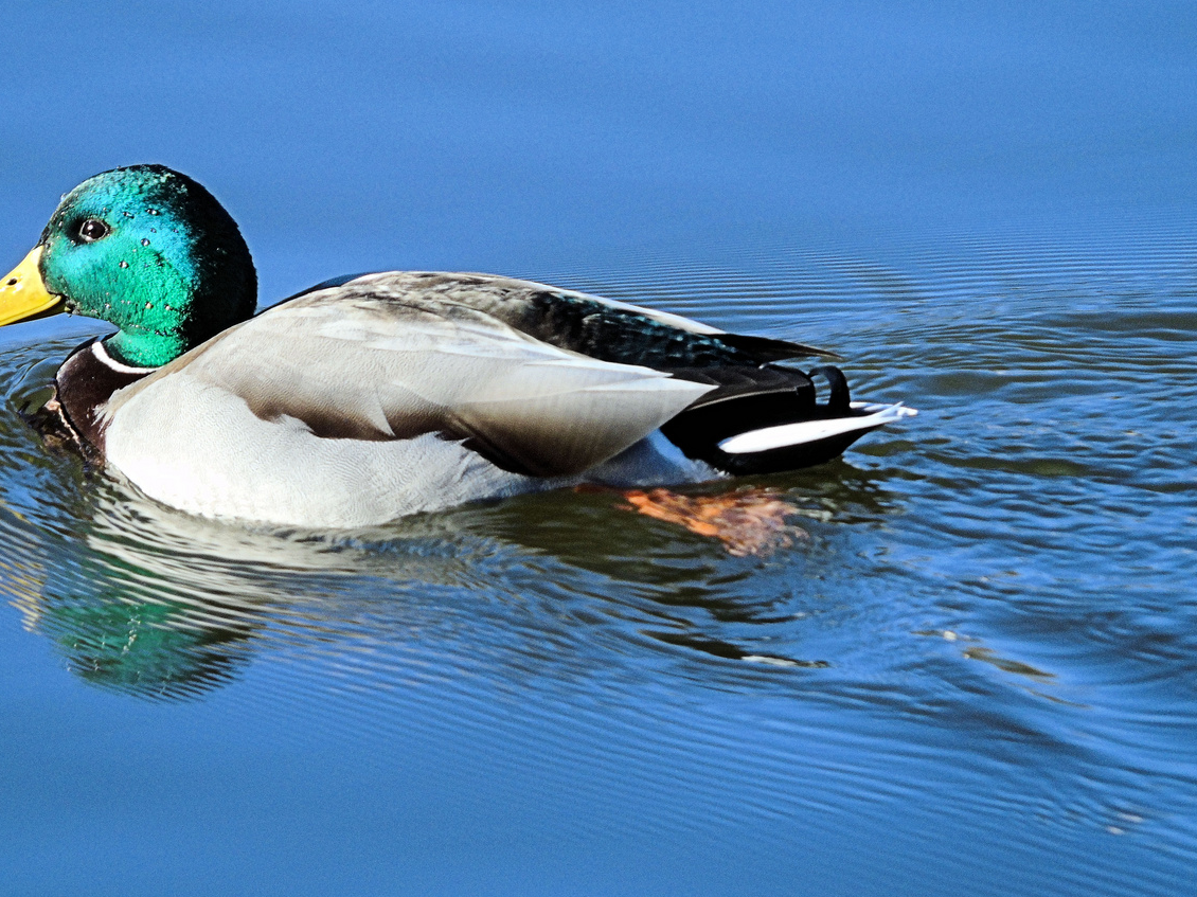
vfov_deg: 1.9
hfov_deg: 2.5
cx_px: 513
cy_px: 413
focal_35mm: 803
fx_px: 27761
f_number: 5.8
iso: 80
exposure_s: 1/125
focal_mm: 112
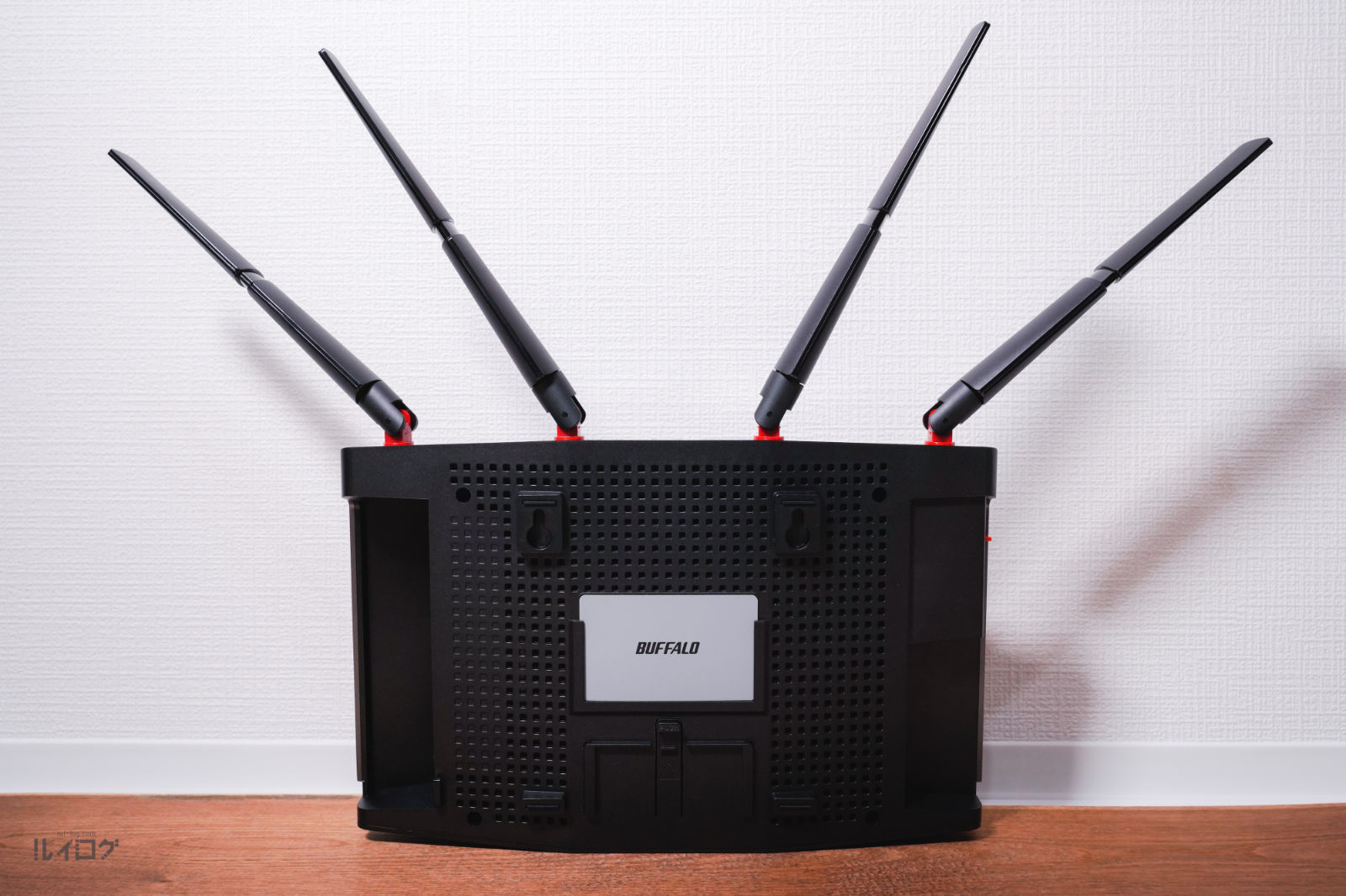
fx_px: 1226
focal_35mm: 33
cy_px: 448
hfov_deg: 57.5
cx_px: 673
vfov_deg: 40.2
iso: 1000
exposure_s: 1/40
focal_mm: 32.8
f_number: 8
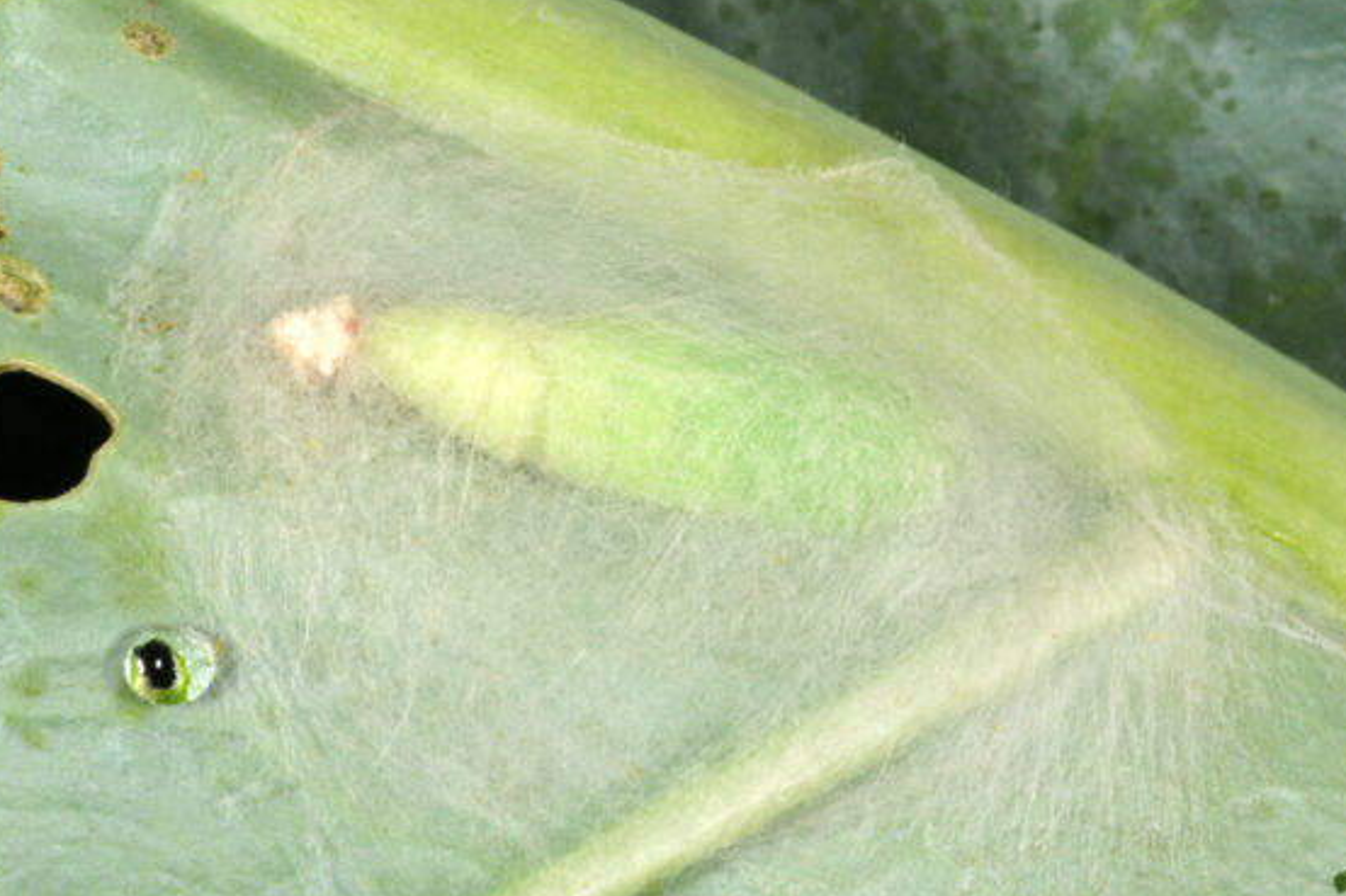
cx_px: 612
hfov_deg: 12.5
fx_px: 6167
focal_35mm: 165
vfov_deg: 8.3
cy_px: 418
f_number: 51
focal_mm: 90
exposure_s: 1/125
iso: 400
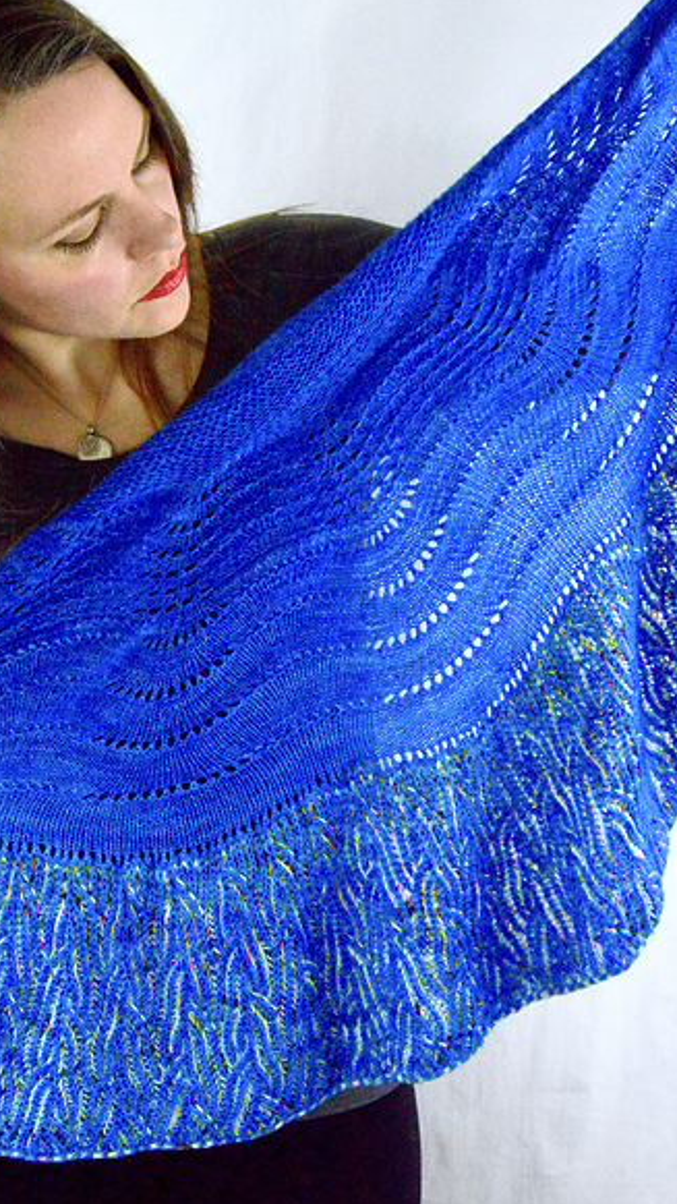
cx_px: 279
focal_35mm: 45
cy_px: 584
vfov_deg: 45.5
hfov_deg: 26.5
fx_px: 1435
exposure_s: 1/50
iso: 6400
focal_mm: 26
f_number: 20
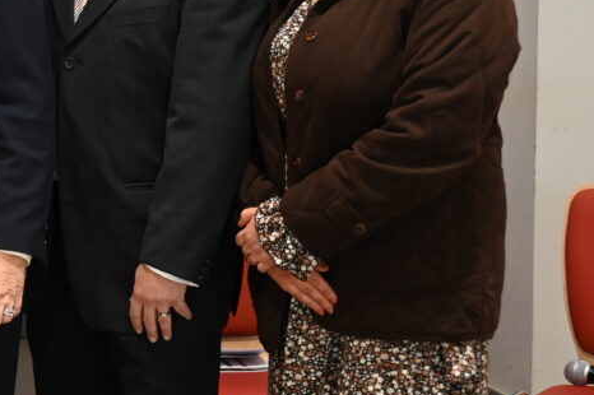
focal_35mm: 112
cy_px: 147
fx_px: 1847
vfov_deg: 12.2
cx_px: -375
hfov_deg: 16.2
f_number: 4.8
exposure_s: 1/125
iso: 3200
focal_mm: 34
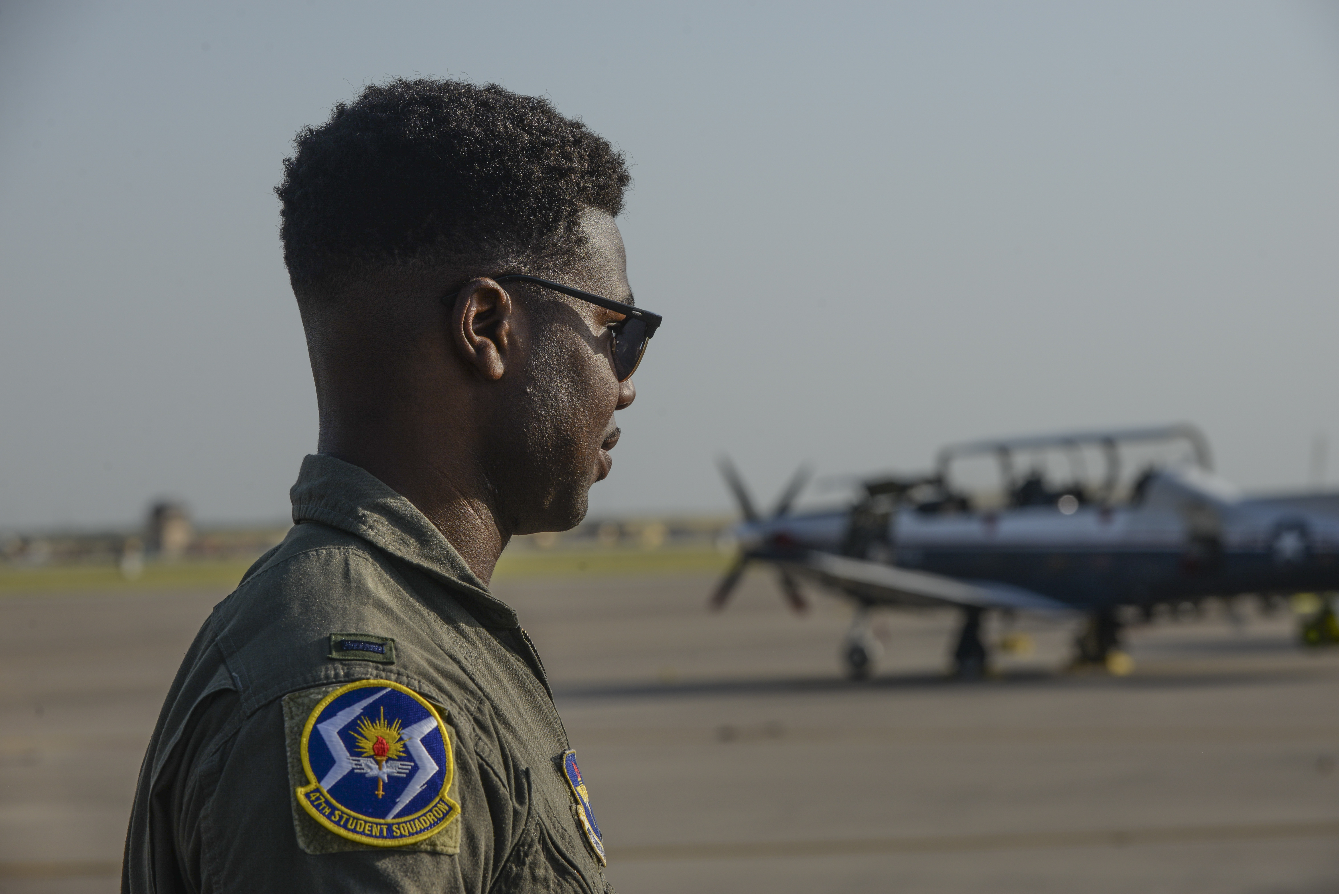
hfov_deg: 16.4
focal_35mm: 125
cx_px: 670
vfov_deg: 11.0
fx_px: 4651
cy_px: 447
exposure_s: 1/640
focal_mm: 125
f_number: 11
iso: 250
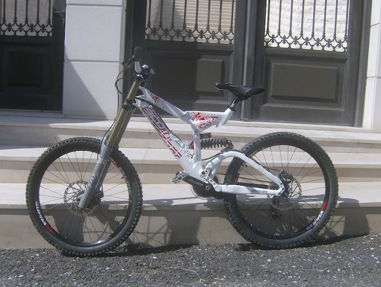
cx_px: 190
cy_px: 144
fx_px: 397
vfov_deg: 39.7
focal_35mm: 36
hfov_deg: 51.3
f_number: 4.7
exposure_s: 1/1156
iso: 100
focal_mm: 6
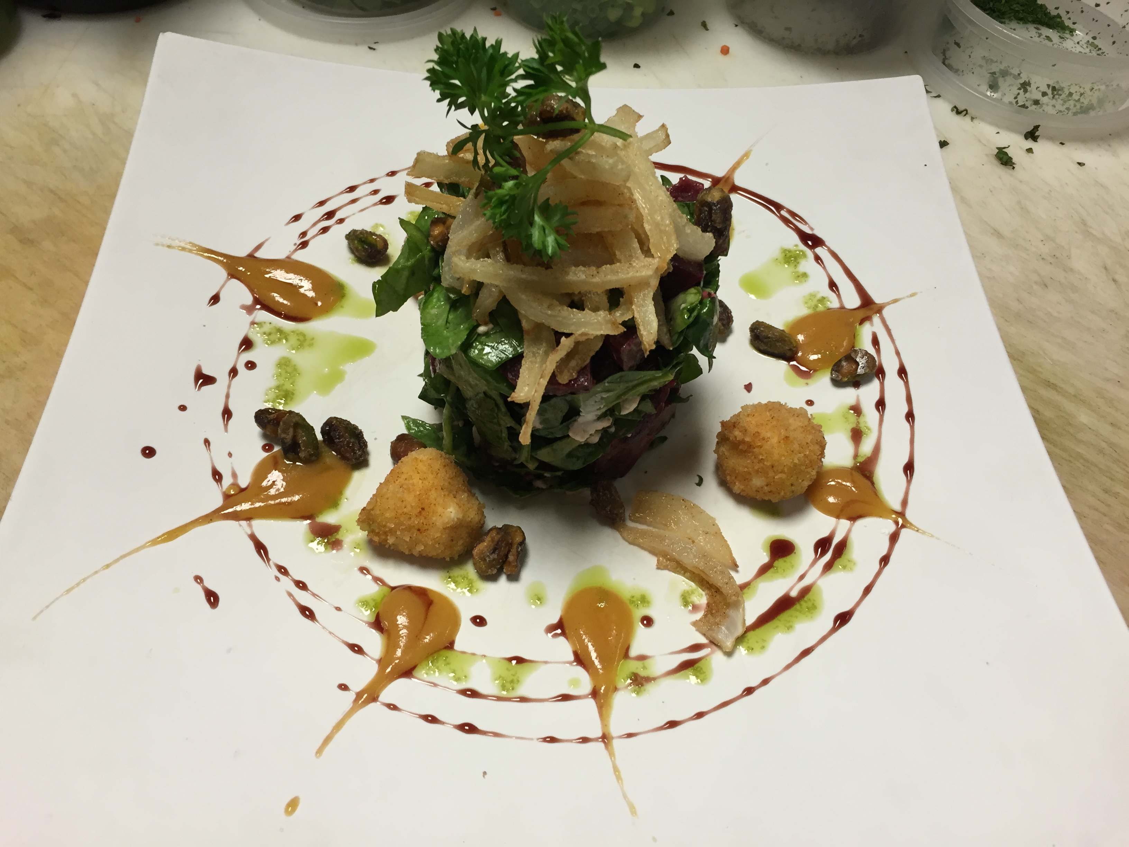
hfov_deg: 61.7
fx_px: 946
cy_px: 424
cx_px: 564
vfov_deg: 48.2
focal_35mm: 29
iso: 64
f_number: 2.2
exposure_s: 1/30
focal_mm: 4.15
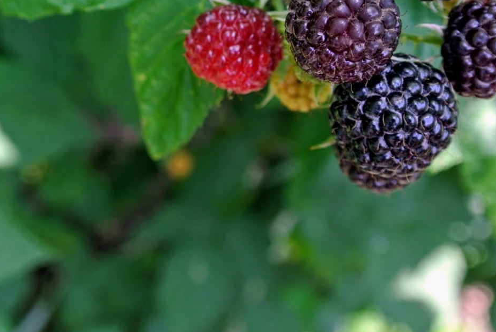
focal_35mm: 74
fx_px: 1021
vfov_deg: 18.4
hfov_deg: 27.3
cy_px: 102
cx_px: 227
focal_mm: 16.9
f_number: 4.5
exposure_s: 1/125
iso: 140
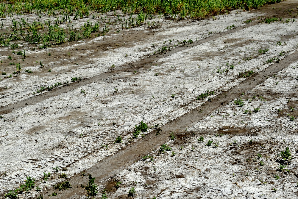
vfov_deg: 16.8
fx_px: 670
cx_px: 131
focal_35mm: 81
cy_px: 110
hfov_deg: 25.1
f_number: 11
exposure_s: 1/500
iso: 200
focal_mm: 70
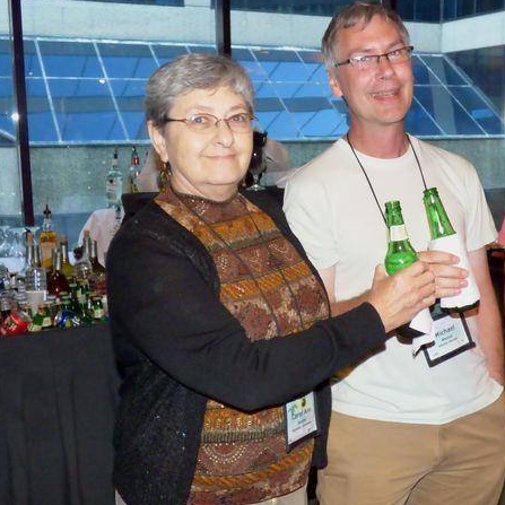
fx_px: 677
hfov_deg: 39.3
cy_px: 260
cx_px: 406
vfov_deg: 40.9
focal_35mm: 41
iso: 500
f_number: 3
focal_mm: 4.11
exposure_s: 1/60
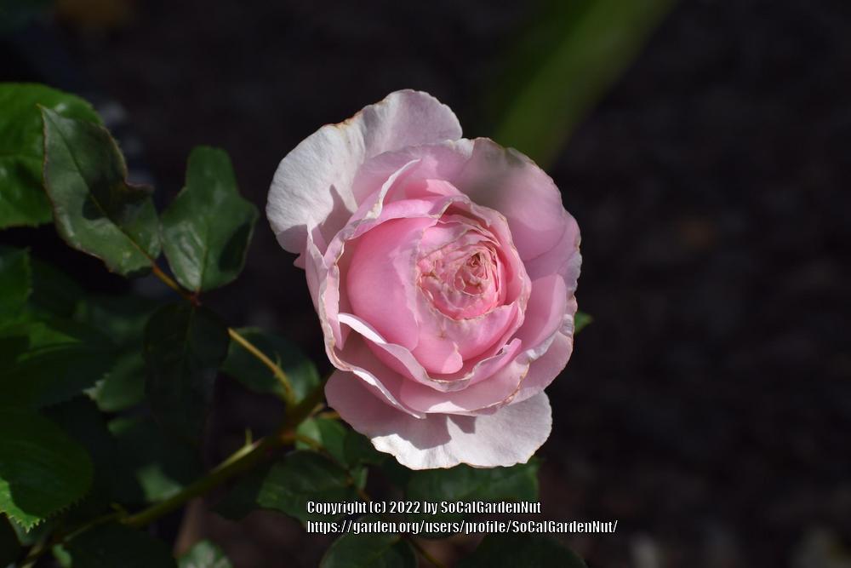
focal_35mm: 165
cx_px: 426
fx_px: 3901
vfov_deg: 8.3
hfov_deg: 12.5
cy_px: 284
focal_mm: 110
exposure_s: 1/500
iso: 125
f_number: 8
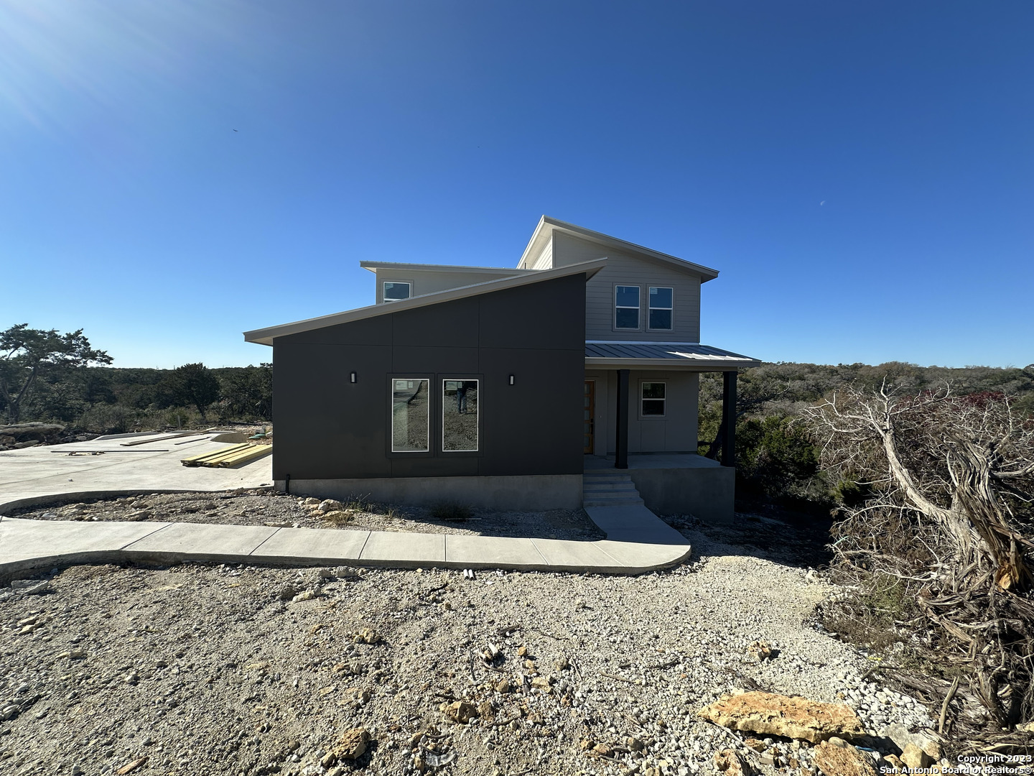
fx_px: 418
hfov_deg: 102.1
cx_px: 517
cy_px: 388
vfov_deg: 85.7
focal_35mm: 14
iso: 40
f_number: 2.2
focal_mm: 2.22
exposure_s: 1/1247
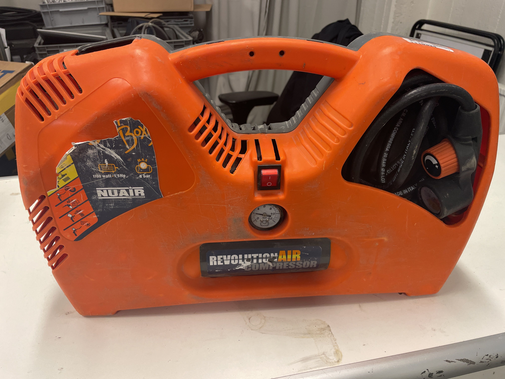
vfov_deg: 53.1
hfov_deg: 67.3
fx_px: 379
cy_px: 190
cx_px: 252
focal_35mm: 26
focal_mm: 4.2
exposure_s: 1/50
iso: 125
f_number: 1.6
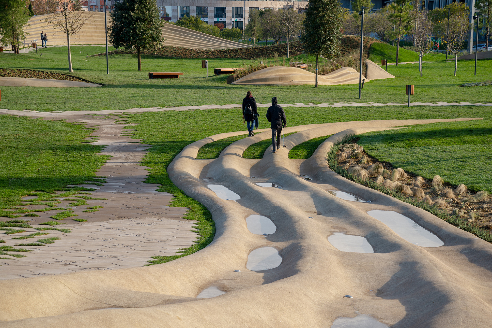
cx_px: 246
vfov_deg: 16.1
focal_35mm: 85
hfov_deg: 23.9
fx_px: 1162
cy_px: 164
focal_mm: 85
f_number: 8
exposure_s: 1/250
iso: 200
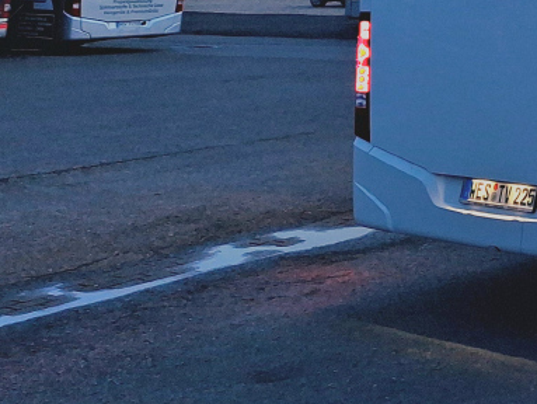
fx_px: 1211
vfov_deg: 16.9
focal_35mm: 78
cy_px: -231
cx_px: 816
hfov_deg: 21.0
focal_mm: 5.54
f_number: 1.8
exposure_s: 1/50
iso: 200
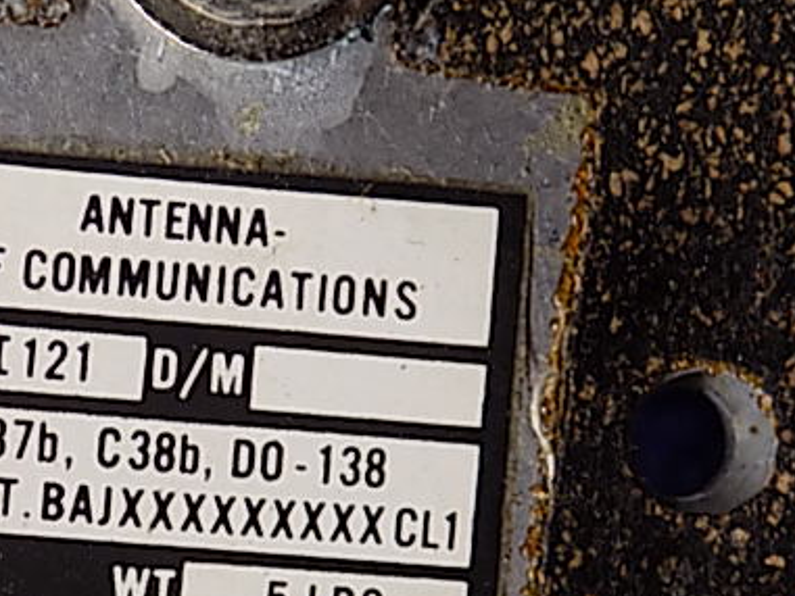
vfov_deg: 14.9
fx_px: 2274
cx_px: 177
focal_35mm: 99
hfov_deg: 19.7
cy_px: 377
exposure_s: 1/30
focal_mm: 10.5
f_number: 4
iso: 280
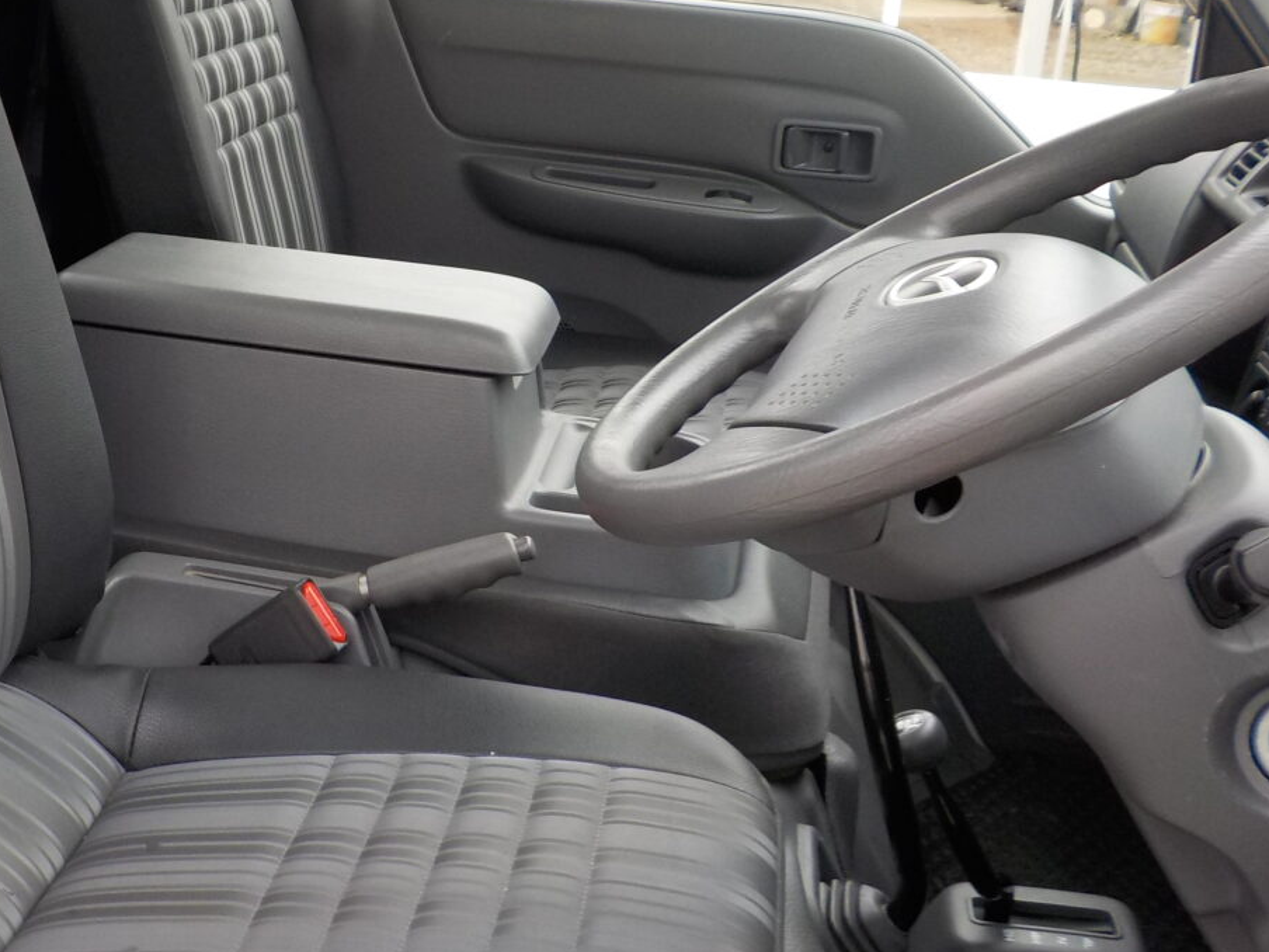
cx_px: 263
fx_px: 1870
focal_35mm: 51
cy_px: 330
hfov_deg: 36.3
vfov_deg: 28.4
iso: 125
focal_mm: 4.1
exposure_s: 1/100
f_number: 3.3
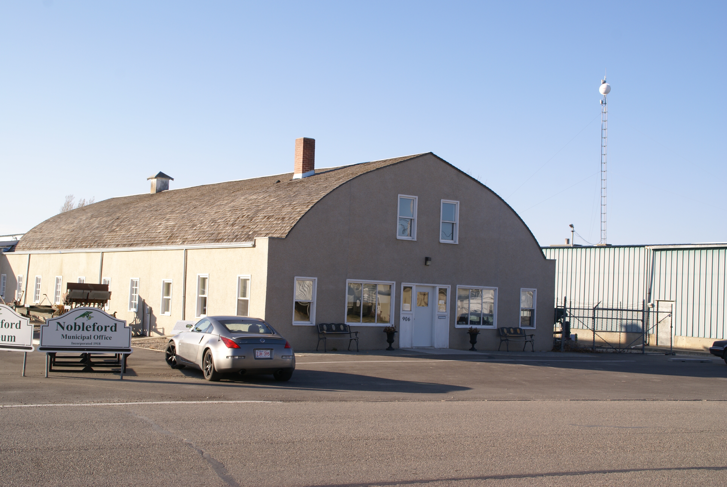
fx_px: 910
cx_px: 364
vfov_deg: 29.9
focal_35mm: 45
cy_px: 244
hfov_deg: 43.6
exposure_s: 1/80
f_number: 11
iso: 100
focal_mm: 30
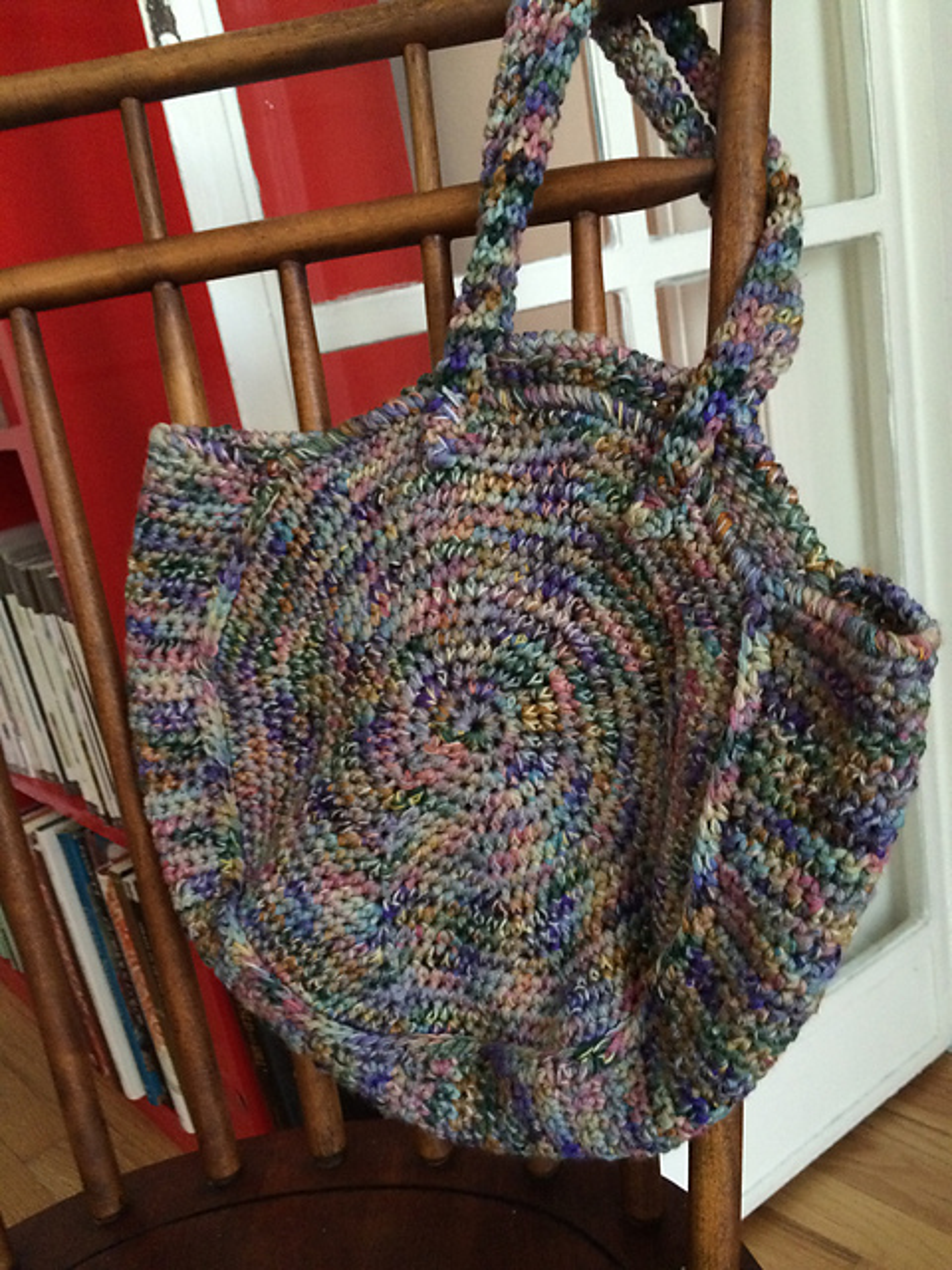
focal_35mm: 29
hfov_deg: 48.2
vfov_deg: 61.7
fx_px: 1063
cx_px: 476
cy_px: 635
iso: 320
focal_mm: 4.15
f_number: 2.2
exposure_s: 1/17
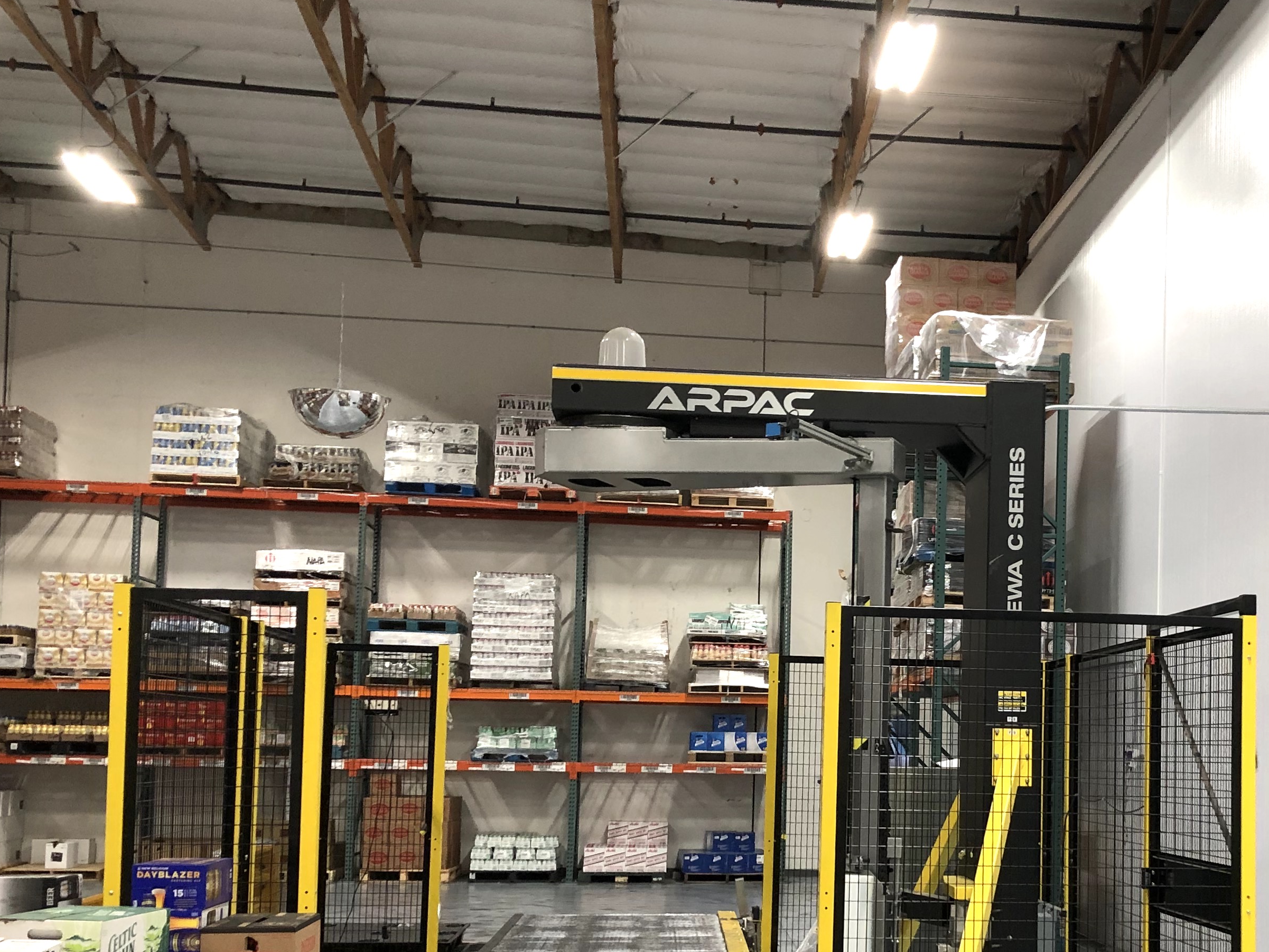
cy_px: 635
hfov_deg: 39.7
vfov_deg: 30.7
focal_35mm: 47
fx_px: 1723
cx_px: 898
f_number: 1.8
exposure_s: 1/30
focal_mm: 3.99
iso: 40
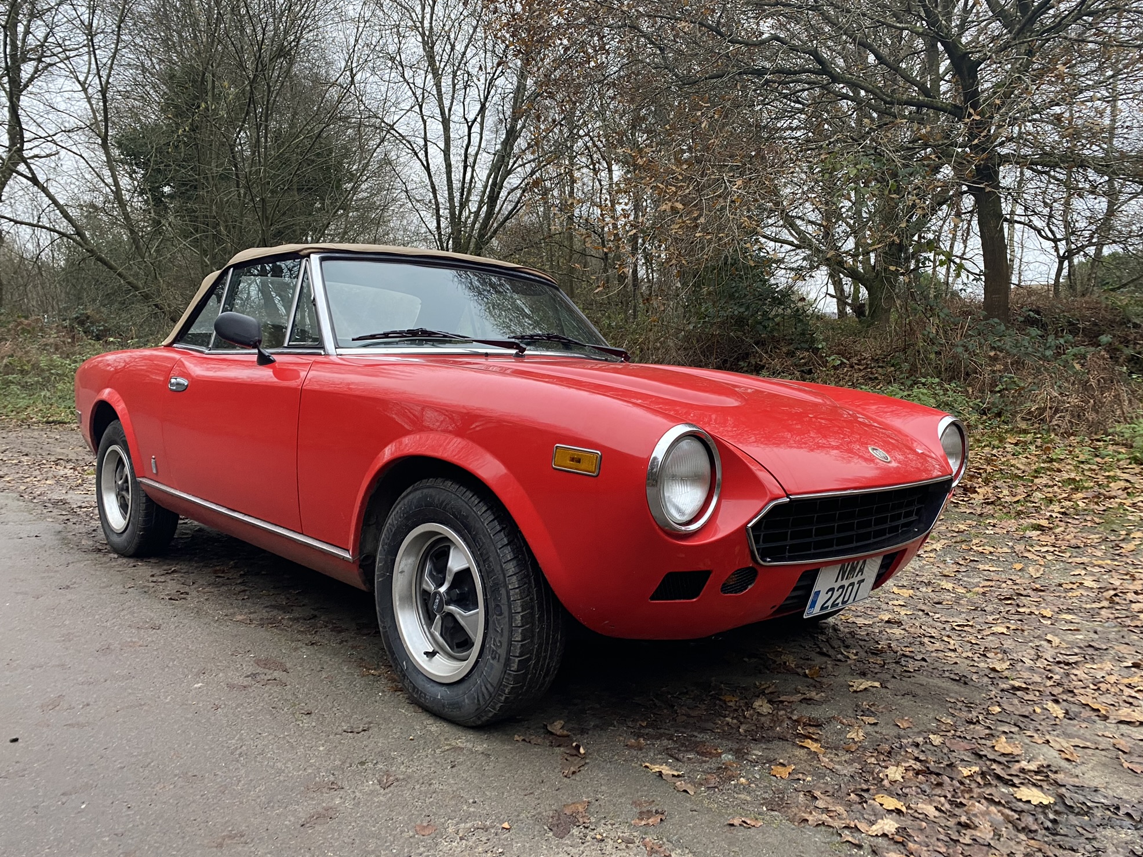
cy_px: 417
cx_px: 552
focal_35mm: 27
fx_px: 892
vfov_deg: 51.3
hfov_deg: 65.3
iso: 125
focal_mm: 4.25
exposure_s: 1/60
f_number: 1.8
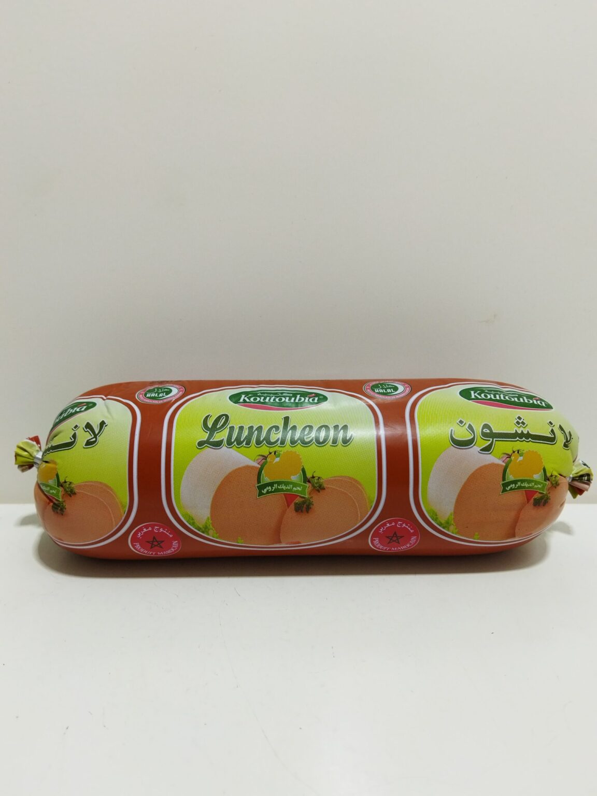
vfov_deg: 65.3
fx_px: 621
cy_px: 398
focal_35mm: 27
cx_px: 298
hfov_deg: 51.4
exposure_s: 1/106
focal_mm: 4.71
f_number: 1.79
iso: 100
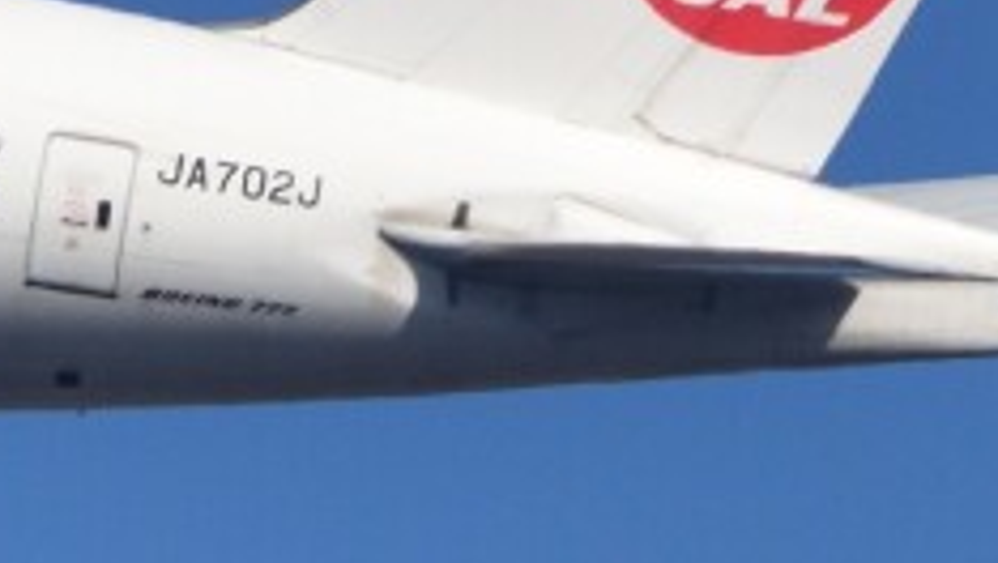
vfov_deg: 0.3
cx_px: -1117
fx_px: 128142
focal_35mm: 4839
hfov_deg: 0.4
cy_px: -119
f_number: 8
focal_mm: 600
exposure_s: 1/1000
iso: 200
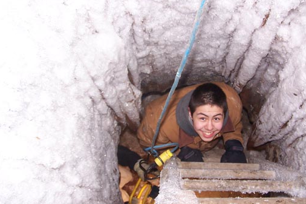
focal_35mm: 45
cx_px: 172
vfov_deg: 29.8
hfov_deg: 43.5
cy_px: 117
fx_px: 382
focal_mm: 6.3
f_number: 2.8
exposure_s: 1/60
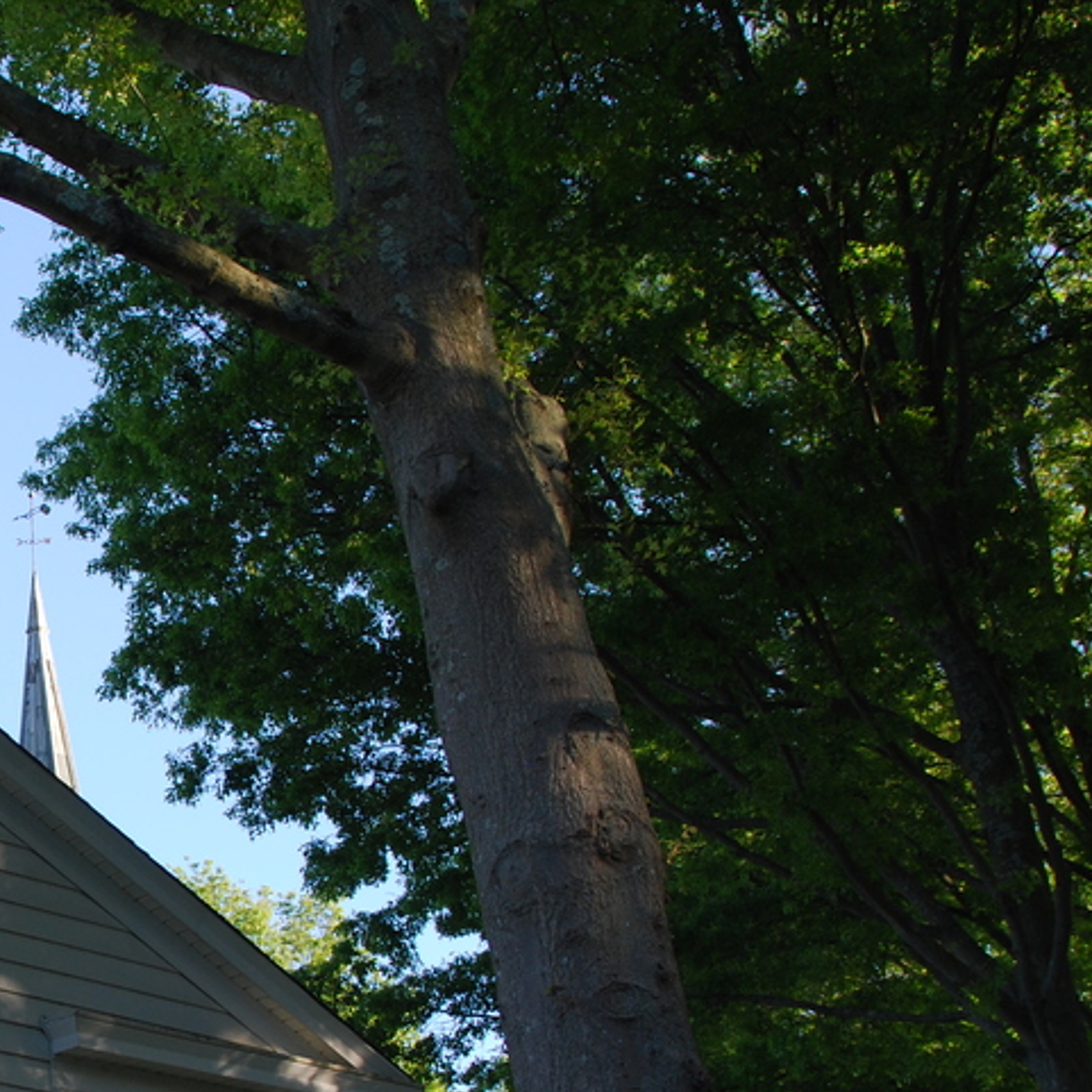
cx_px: -202
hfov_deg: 22.8
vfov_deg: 24.5
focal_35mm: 70
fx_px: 2498
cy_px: 741
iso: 160
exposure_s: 1/125
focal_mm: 22
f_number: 5.6
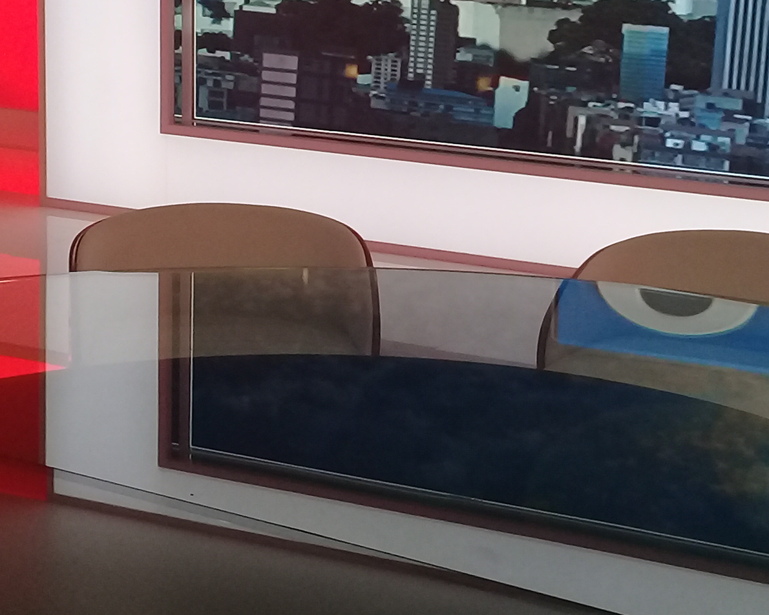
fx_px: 1889
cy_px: 121
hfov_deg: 23.0
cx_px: 434
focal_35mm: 83
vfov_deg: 18.3
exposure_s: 1/100
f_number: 2.2
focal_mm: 3.3
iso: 80
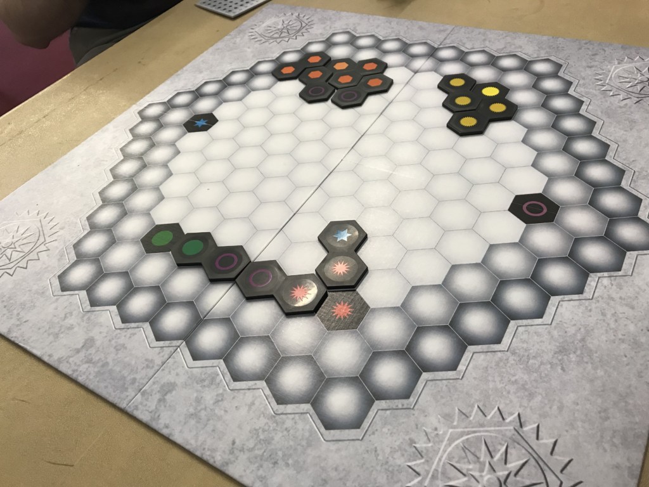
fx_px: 525
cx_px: 324
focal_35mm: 28
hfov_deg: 63.4
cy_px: 244
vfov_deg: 49.7
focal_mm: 3.99
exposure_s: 1/25
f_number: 1.8
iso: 40
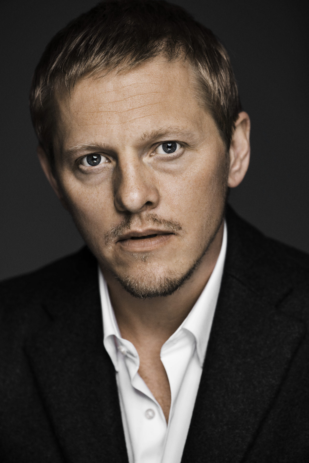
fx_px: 1351
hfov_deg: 13.0
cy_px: 232
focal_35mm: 105
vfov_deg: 19.5
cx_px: 154
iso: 100
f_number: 5
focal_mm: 105
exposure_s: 1/160
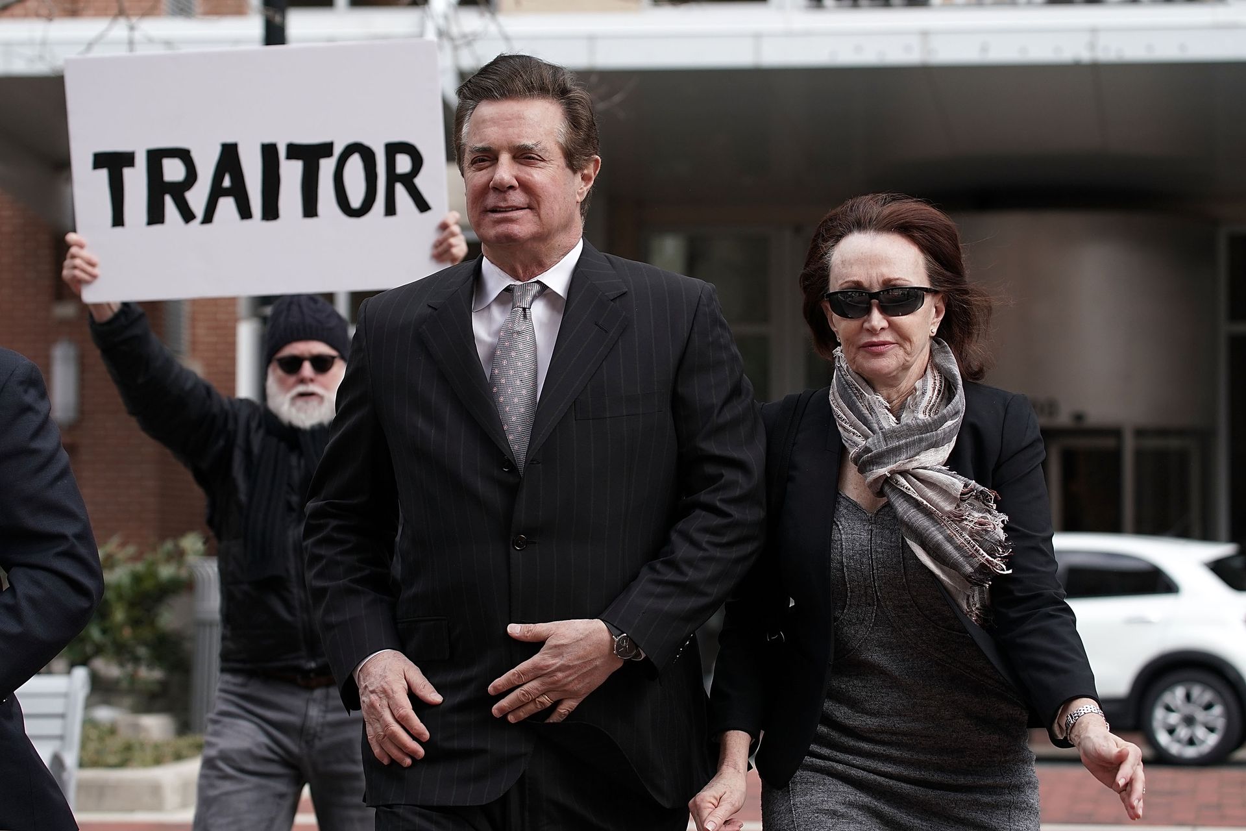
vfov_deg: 12.2
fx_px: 3876
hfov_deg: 18.3
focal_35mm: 112
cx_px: 623
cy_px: 416
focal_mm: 112
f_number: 5.6
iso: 400
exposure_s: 1/800
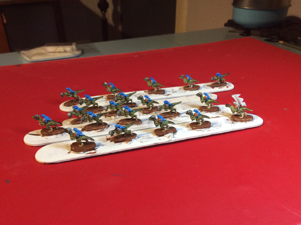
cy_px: 112
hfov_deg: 56.9
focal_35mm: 32
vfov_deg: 44.1
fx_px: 278
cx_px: 150
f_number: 2.4
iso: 160
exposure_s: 1/25
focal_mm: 3.3
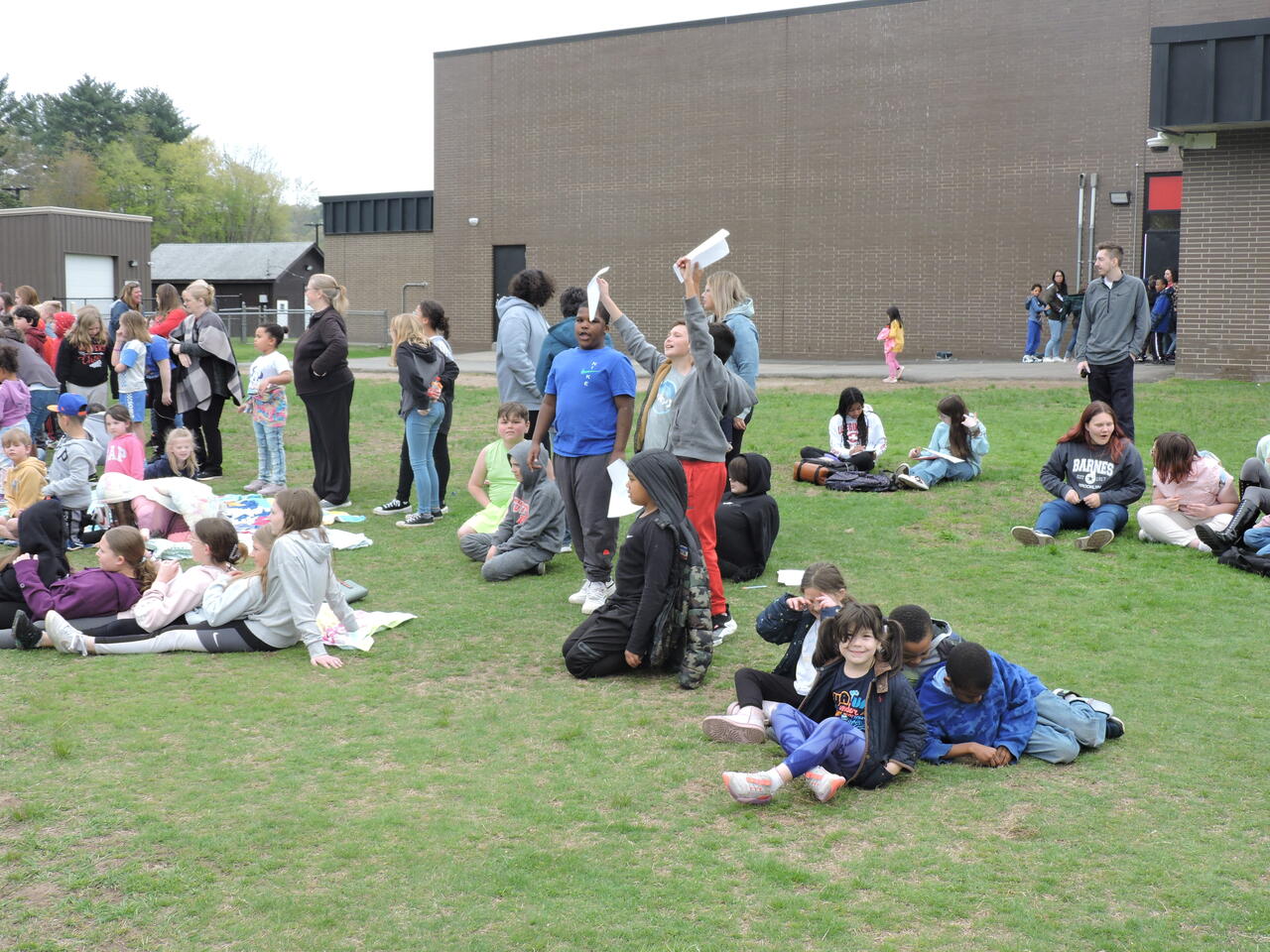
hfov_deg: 43.9
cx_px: 635
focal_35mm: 43
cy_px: 476
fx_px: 1578
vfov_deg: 33.6
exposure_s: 1/200
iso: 100
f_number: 3.4
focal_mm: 7.7
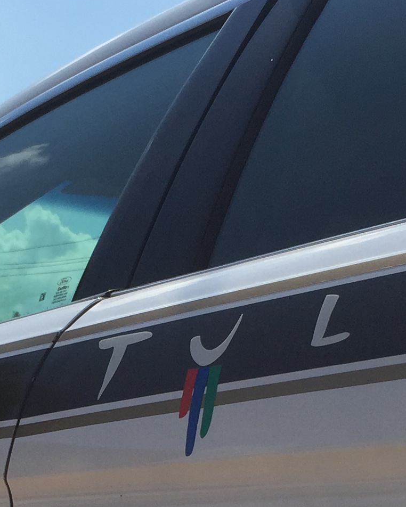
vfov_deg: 19.2
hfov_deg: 15.8
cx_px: 111
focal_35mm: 97
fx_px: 1456
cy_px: 499
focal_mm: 4.15
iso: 32
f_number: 2.2
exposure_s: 1/4405
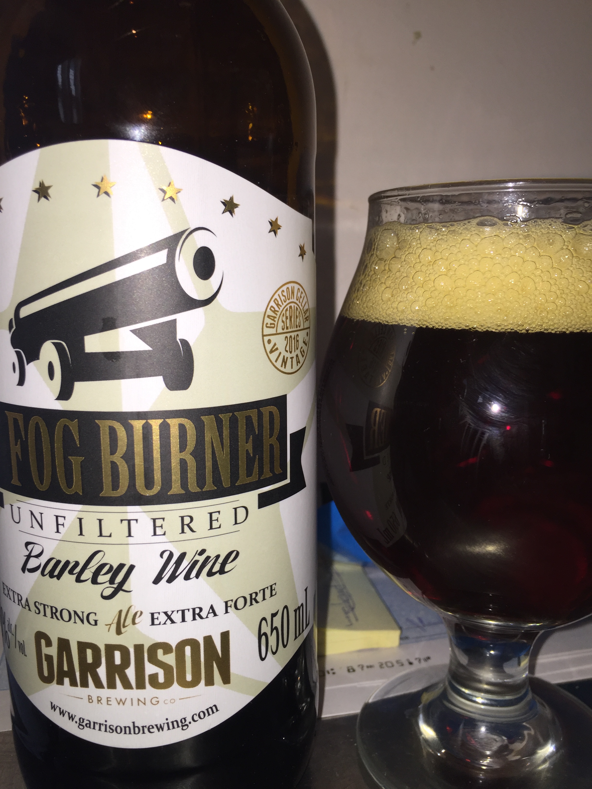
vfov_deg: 61.7
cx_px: 296
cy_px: 394
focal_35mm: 29
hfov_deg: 48.2
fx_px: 661
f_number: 2.2
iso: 32
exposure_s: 1/214
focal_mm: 4.15
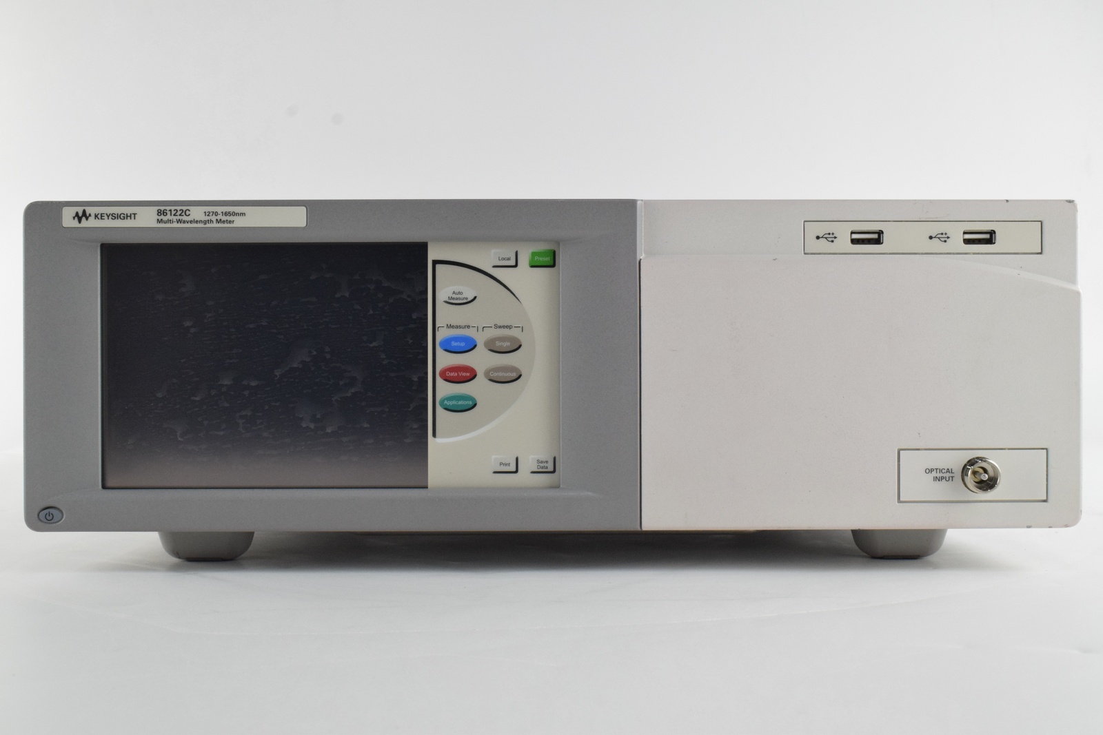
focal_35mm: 48
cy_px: 368
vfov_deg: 28.1
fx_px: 1471
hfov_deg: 41.1
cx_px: 552
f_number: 18
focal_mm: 32
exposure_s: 1/60
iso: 1600
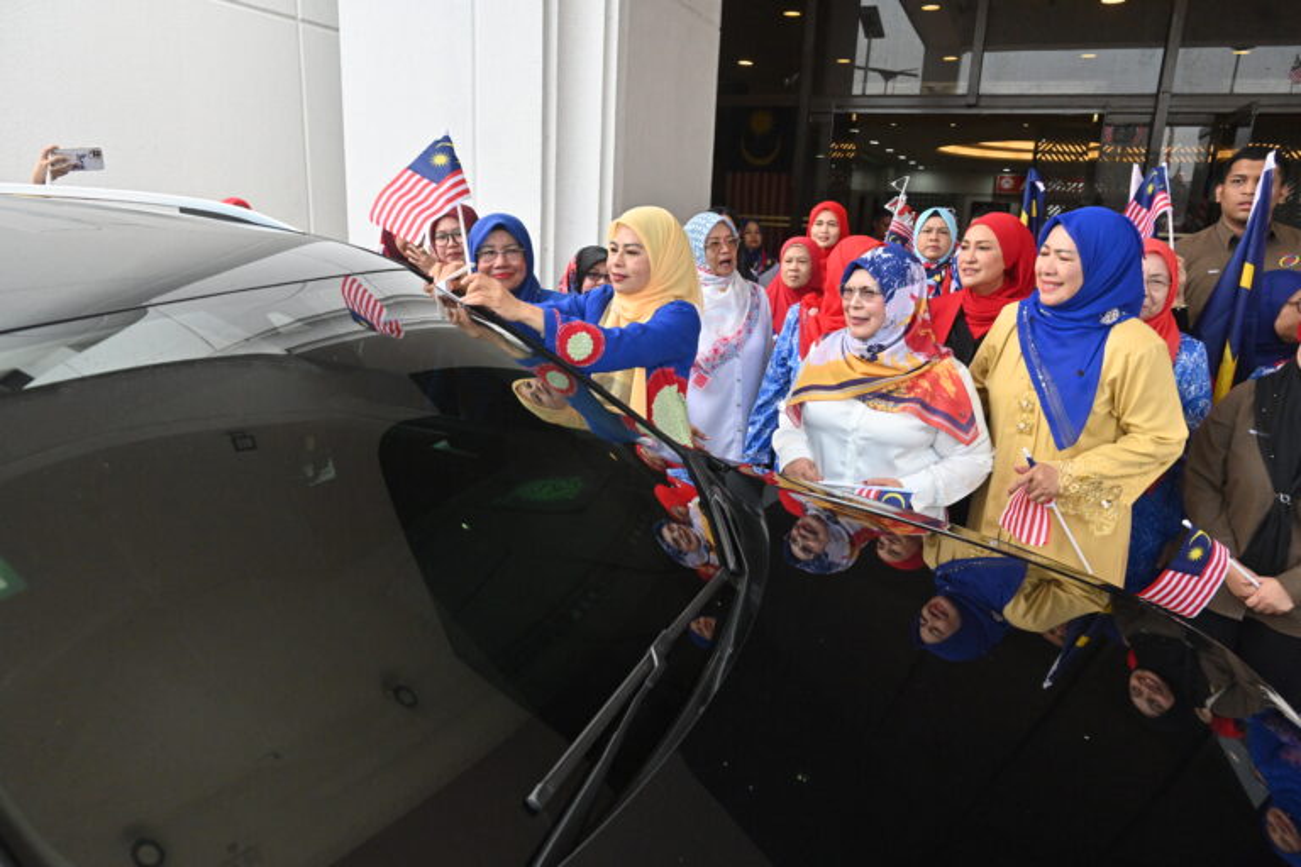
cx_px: 650
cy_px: 434
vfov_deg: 53.1
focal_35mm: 24
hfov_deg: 73.7
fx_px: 867
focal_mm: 24
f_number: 5.6
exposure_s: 1/1600
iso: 2000
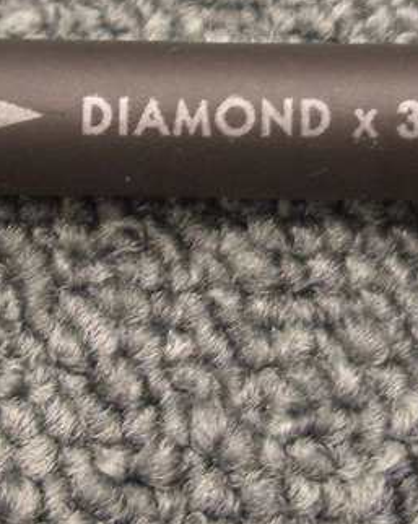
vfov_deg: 18.7
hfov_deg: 15.0
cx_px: 280
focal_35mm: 102
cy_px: 109
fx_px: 1580
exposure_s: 1/15
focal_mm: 5.8
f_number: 2.6
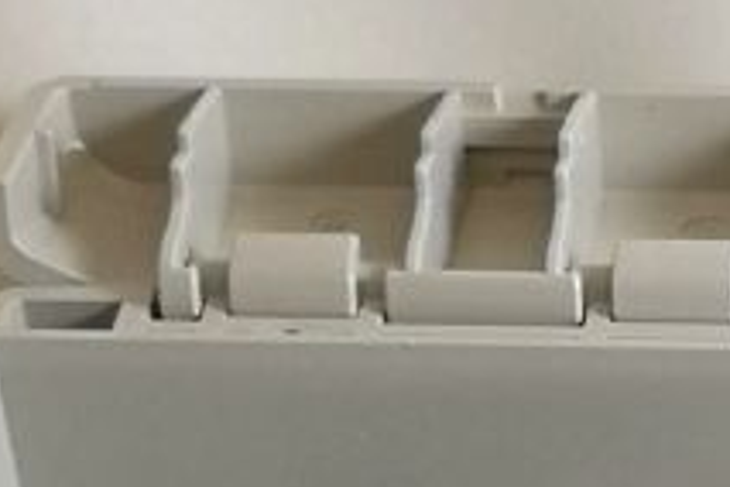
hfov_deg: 6.7
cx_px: 1621
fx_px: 6002
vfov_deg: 4.4
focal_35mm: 296
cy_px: 1598
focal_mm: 3.95
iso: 80
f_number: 1.8
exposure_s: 1/100
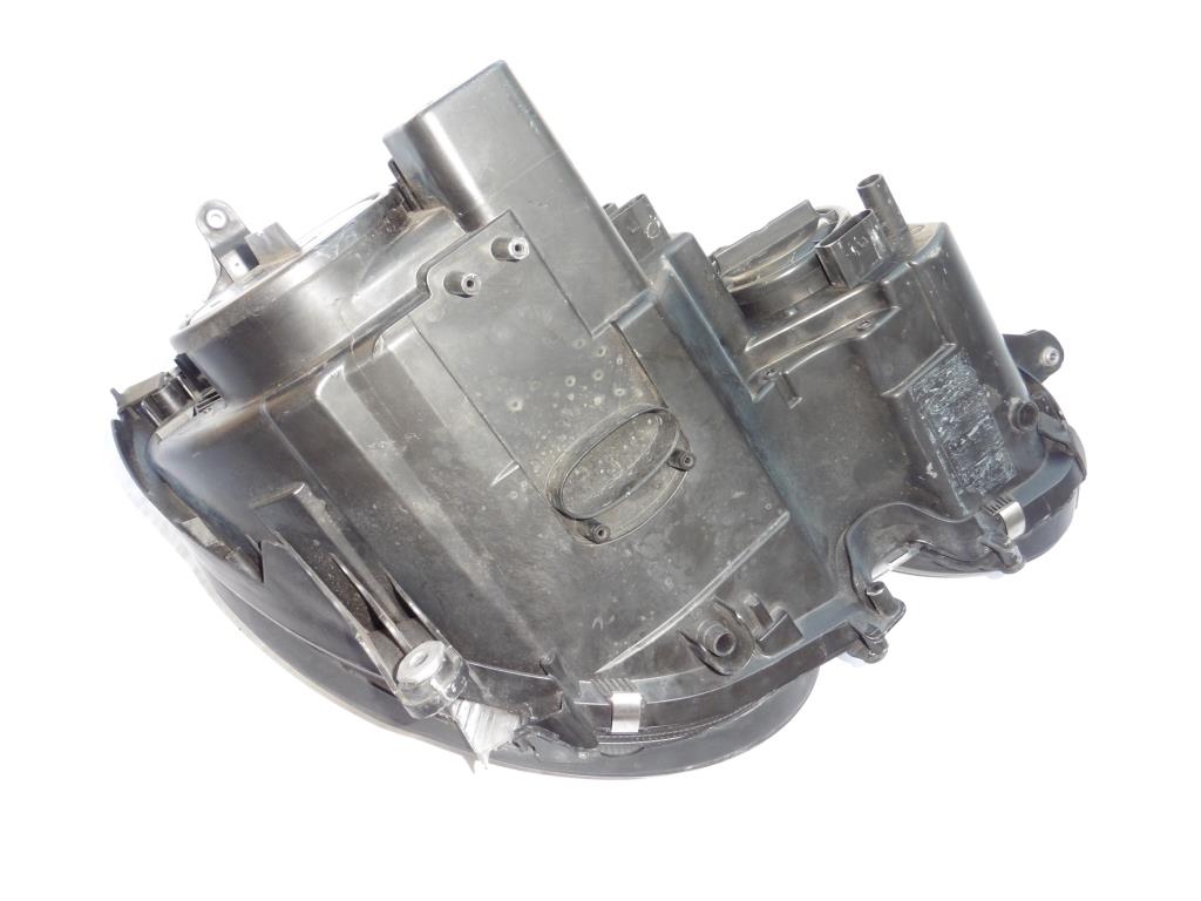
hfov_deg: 65.3
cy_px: 450
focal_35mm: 27
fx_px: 937
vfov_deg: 51.4
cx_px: 600
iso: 160
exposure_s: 1/125
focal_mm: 4.8
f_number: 4.5
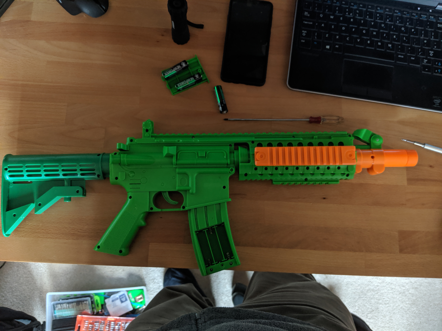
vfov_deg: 51.4
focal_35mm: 27
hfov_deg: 65.3
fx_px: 345
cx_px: 221
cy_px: 166
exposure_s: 1/50
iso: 241
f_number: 1.8
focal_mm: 4.44
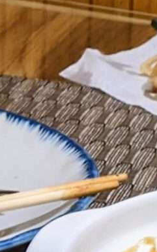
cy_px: 196
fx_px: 1302
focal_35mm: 190
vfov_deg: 11.0
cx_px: 623
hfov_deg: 5.9
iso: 91
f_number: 1.8
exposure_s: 1/25
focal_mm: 4.44
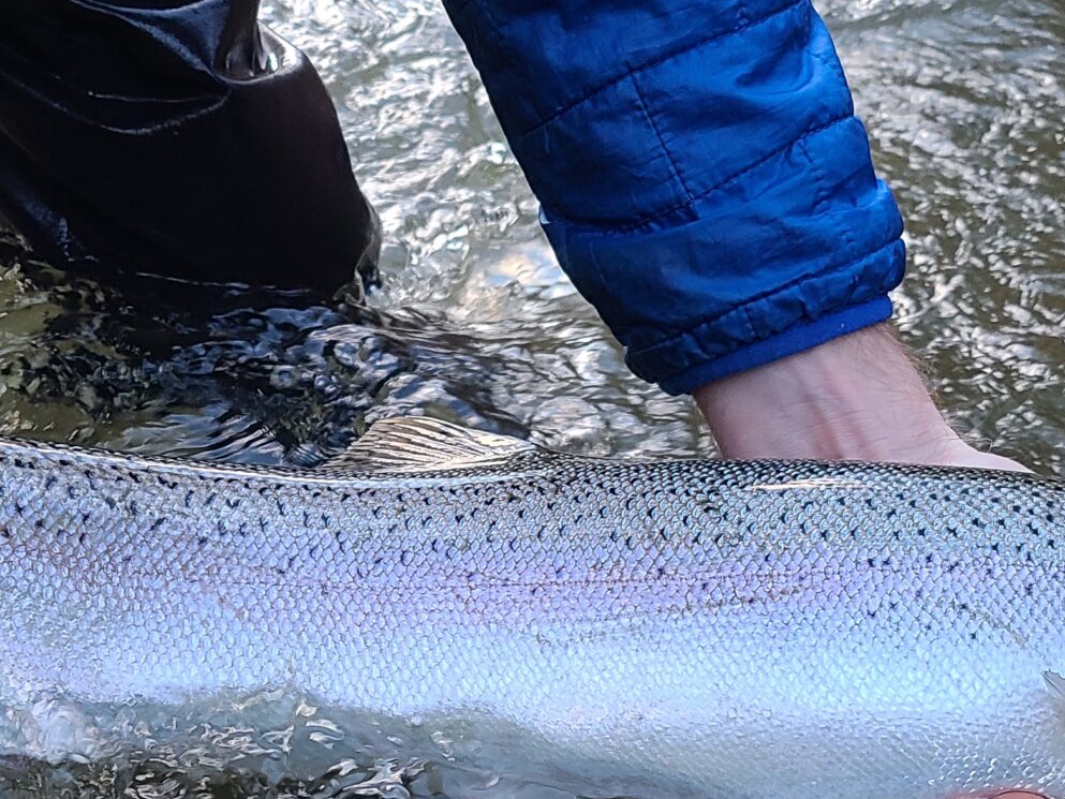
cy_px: 691
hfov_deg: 28.9
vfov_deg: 21.5
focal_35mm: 67
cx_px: 429
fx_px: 2062
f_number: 1.8
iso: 80
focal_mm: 5.4
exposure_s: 1/120
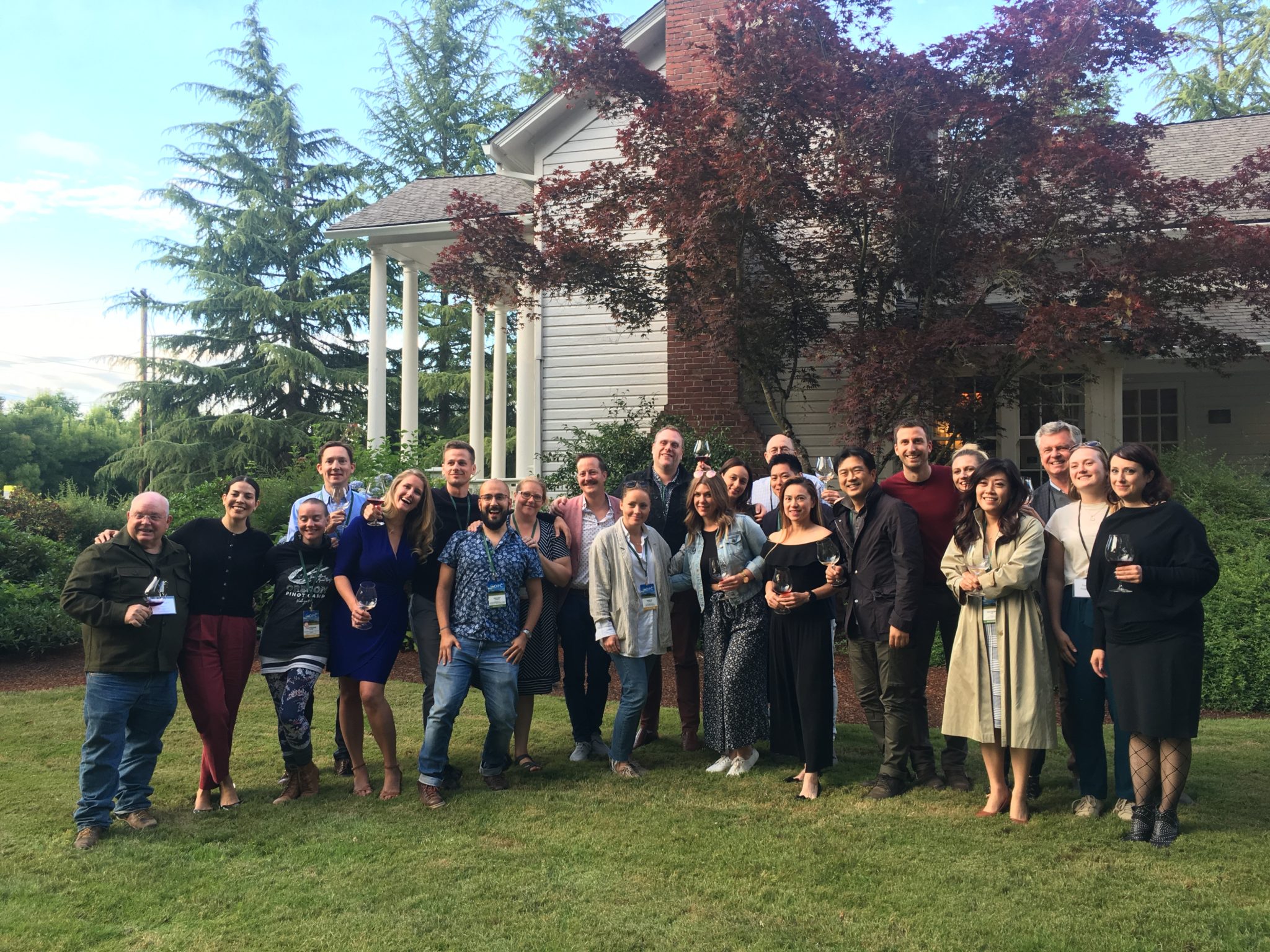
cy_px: 476
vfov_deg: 48.2
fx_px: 1064
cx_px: 635
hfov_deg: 61.7
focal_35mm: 29
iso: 32
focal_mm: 4.15
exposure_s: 1/60
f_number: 2.2
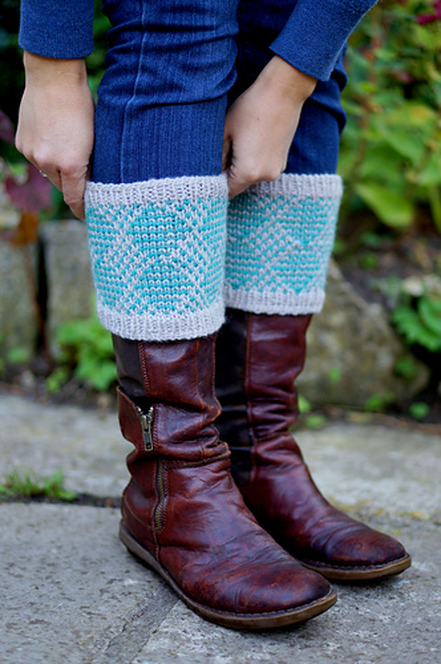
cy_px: 332
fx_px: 1382
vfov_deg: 27.0
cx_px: 220
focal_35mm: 75
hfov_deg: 18.1
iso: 100
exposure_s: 1/160
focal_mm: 50
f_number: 1.8
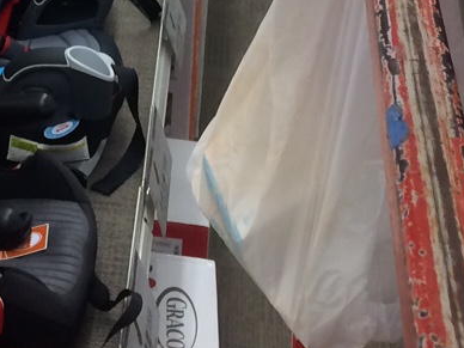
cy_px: -285
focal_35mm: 122
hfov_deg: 15.3
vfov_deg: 11.3
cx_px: -155
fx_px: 1635
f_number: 2.2
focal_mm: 4.15
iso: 32
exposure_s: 1/30
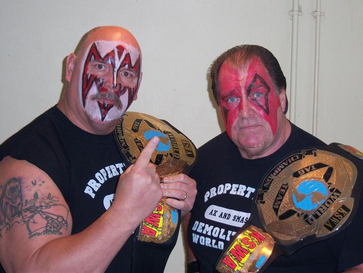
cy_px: 136
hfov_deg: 29.0
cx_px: 182
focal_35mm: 67
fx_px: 703
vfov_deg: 21.9
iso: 200
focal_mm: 14.1
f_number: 4
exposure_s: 1/80
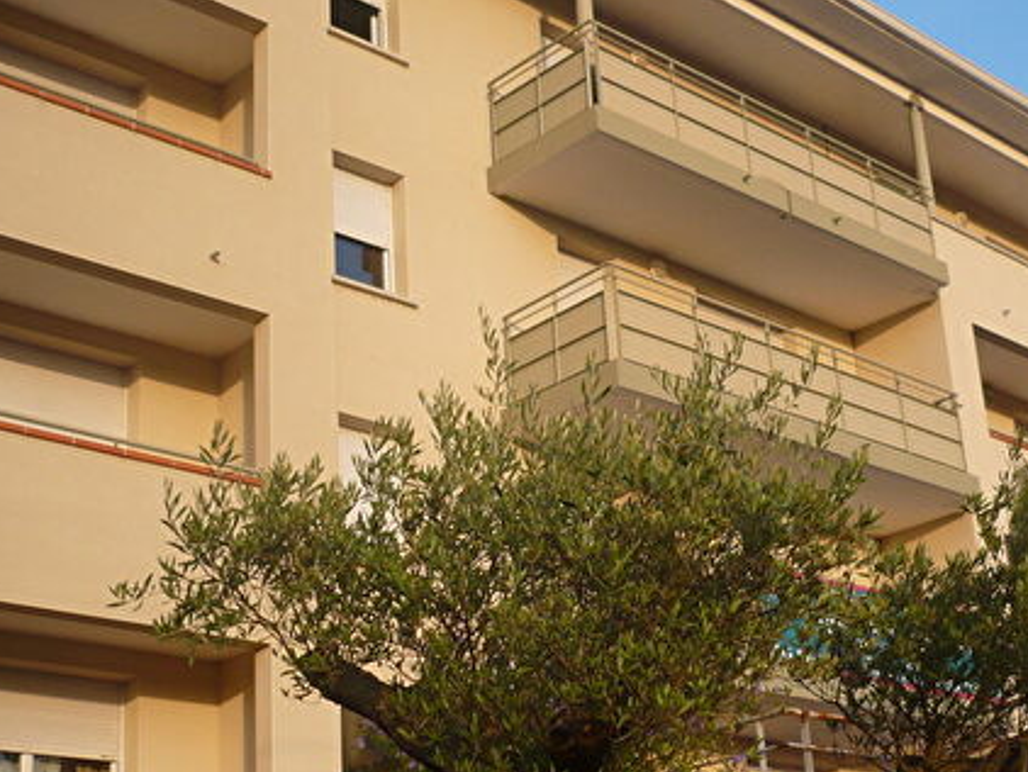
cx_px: 541
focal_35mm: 58
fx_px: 1723
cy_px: 479
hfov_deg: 33.2
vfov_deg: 25.2
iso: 100
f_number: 2.8
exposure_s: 1/500
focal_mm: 5.8
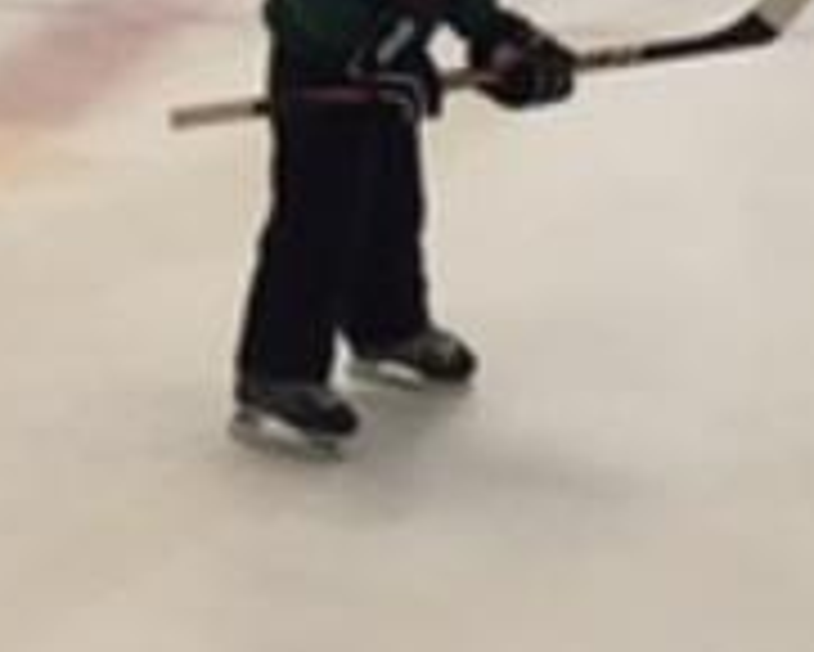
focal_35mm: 160
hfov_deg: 12.0
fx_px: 3857
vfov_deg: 9.3
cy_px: -400
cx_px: 306
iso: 32
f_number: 2.2
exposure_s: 1/40
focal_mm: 4.15
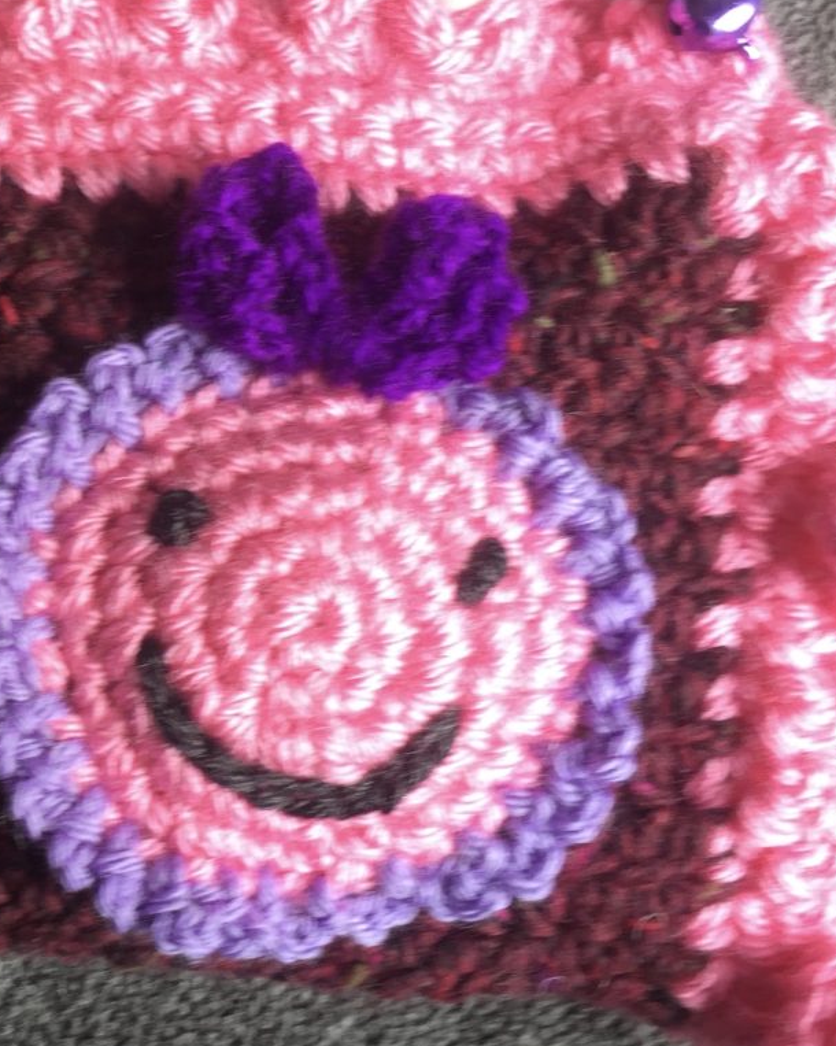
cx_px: -64
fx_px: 1764
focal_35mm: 57
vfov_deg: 33.0
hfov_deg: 25.0
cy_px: 474
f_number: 2.2
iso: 32
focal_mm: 4.15
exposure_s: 1/50
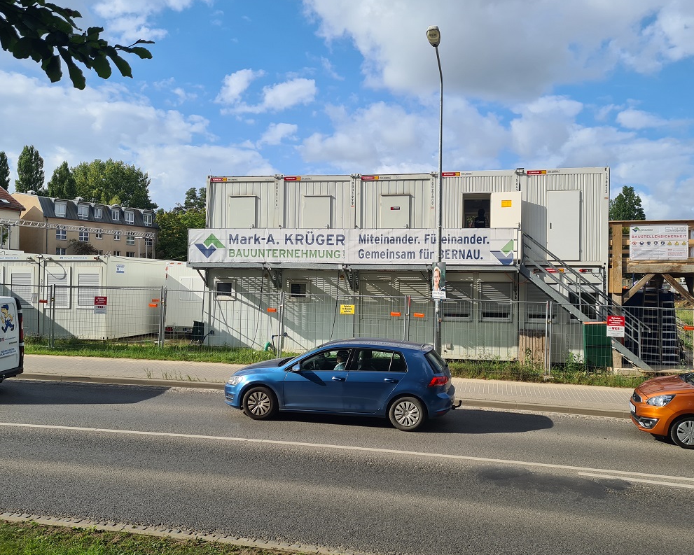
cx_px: 368
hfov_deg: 57.1
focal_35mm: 31
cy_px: 276
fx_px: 637
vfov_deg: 47.1
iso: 50
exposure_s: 1/2544
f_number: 1.8
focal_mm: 5.4
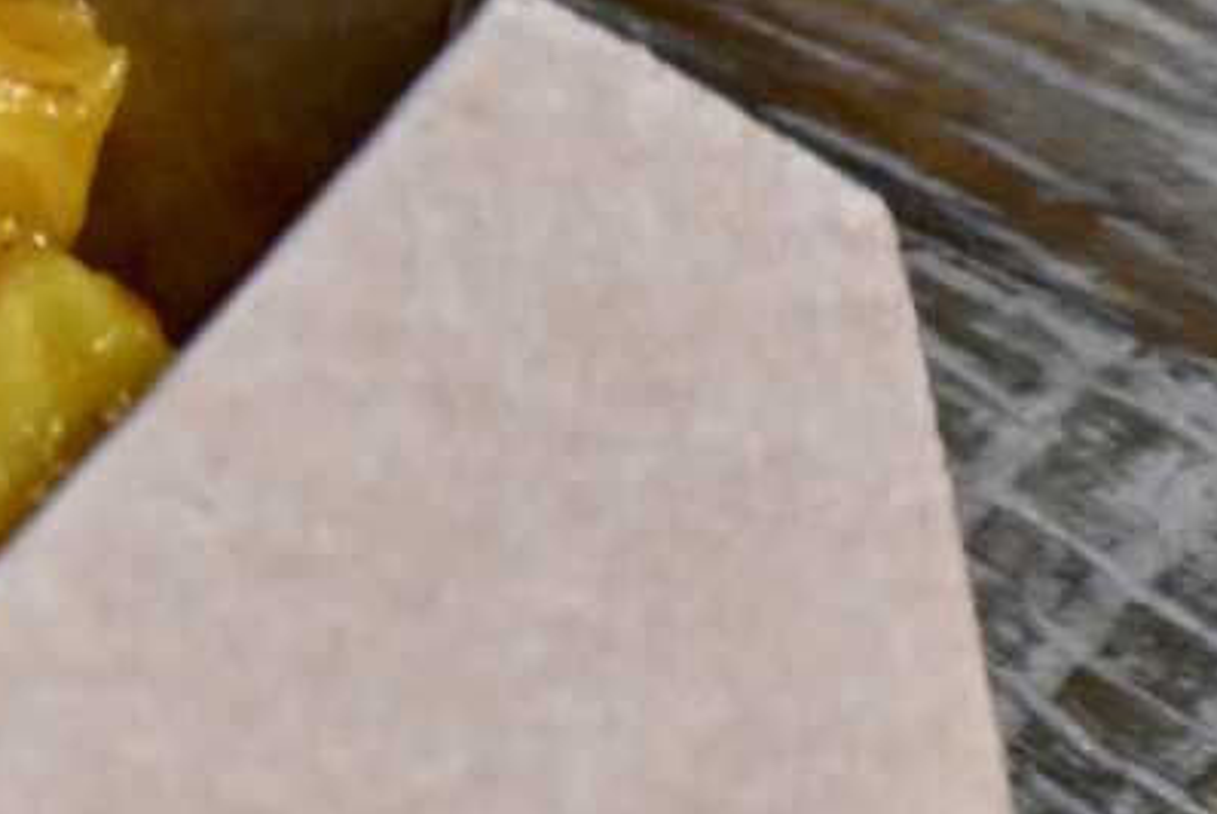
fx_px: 25108
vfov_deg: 1.9
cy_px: 350
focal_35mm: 742
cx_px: -2241
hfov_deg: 2.7
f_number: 4.8
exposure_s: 1/125
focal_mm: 77
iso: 2000
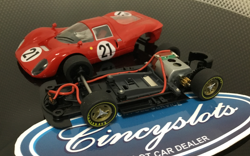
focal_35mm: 33
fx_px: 225
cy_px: 87
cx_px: 125
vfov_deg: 38.3
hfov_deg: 58.1
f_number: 2.4
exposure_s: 1/30
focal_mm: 3.3
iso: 250
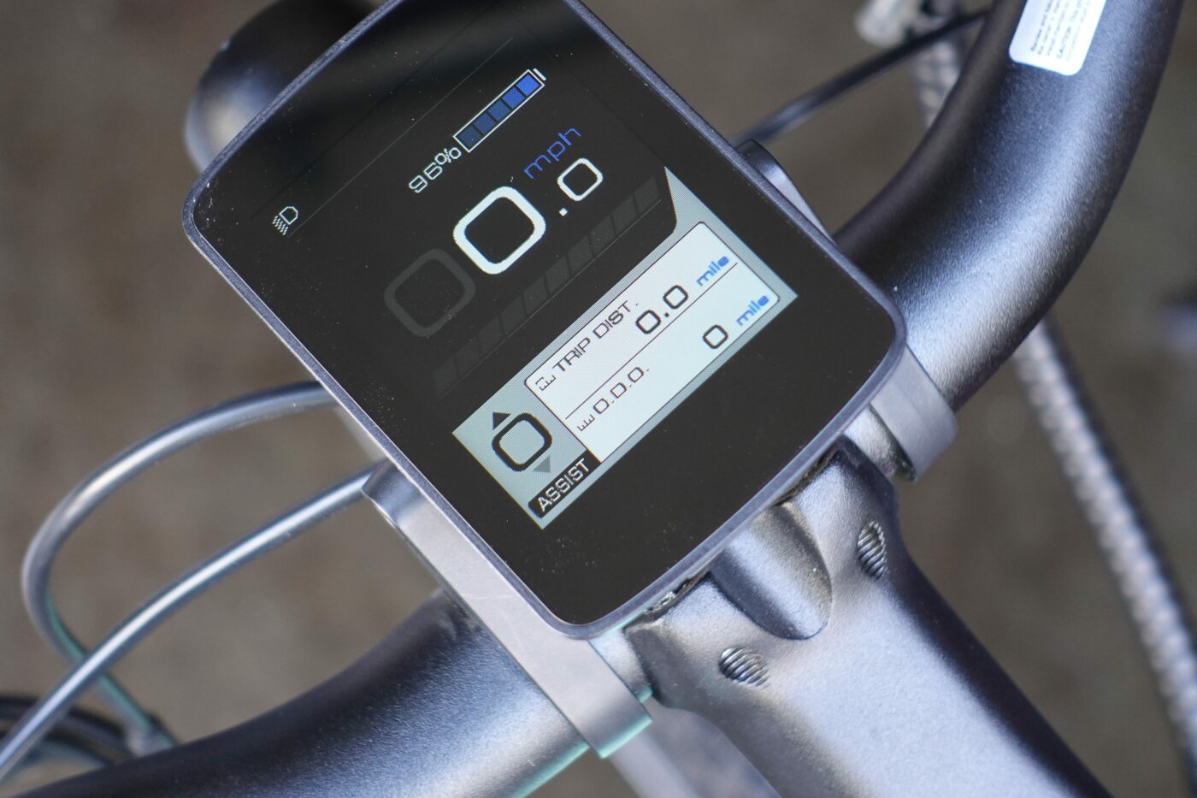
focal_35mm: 70
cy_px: 399
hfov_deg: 28.8
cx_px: 598
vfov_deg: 19.5
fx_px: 2327
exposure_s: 1/80
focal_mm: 25.7
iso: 500
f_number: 2.8
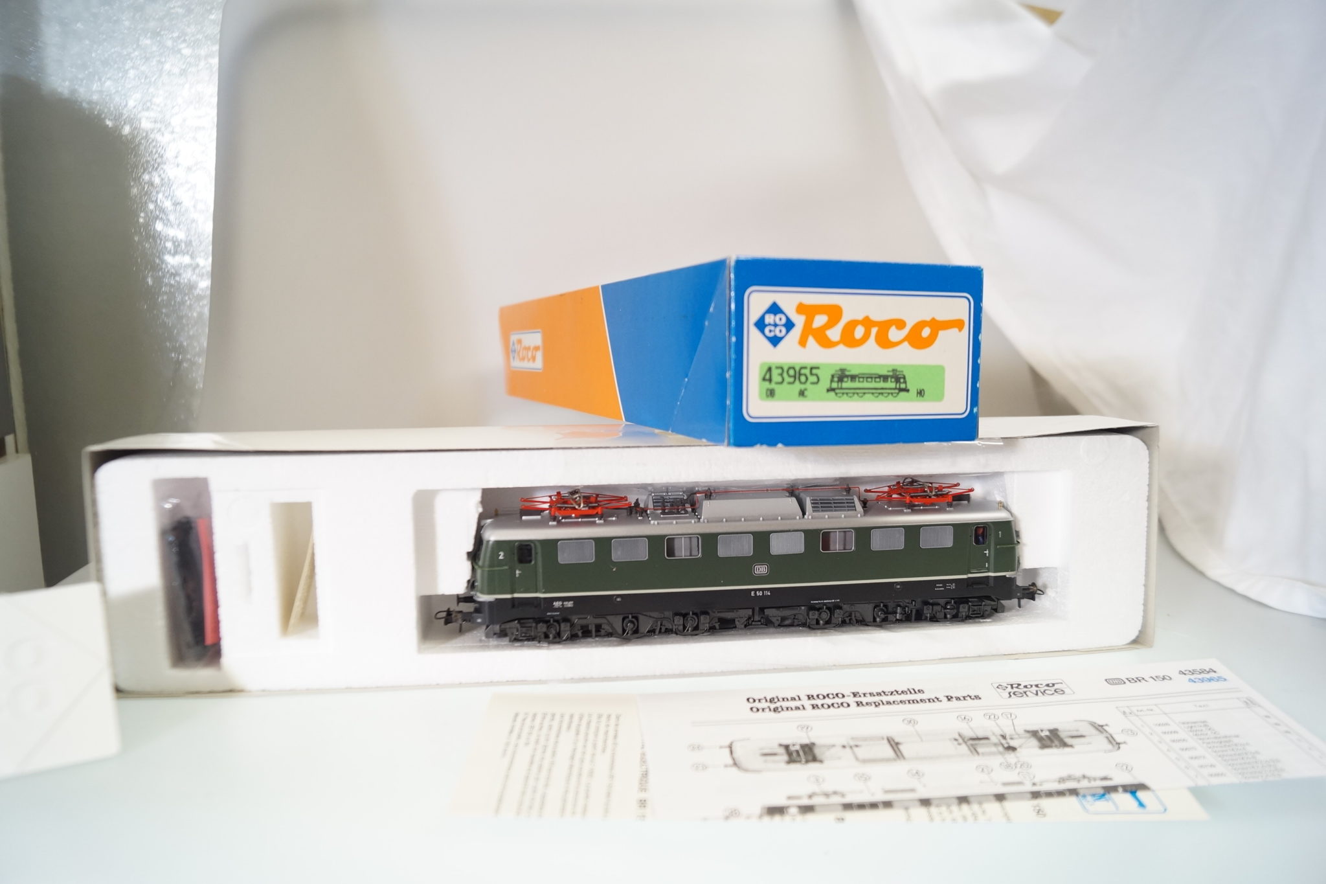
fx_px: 994
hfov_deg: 67.4
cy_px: 442
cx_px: 663
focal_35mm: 27
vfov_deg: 47.9
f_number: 4
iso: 500
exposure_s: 1/160
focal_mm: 18
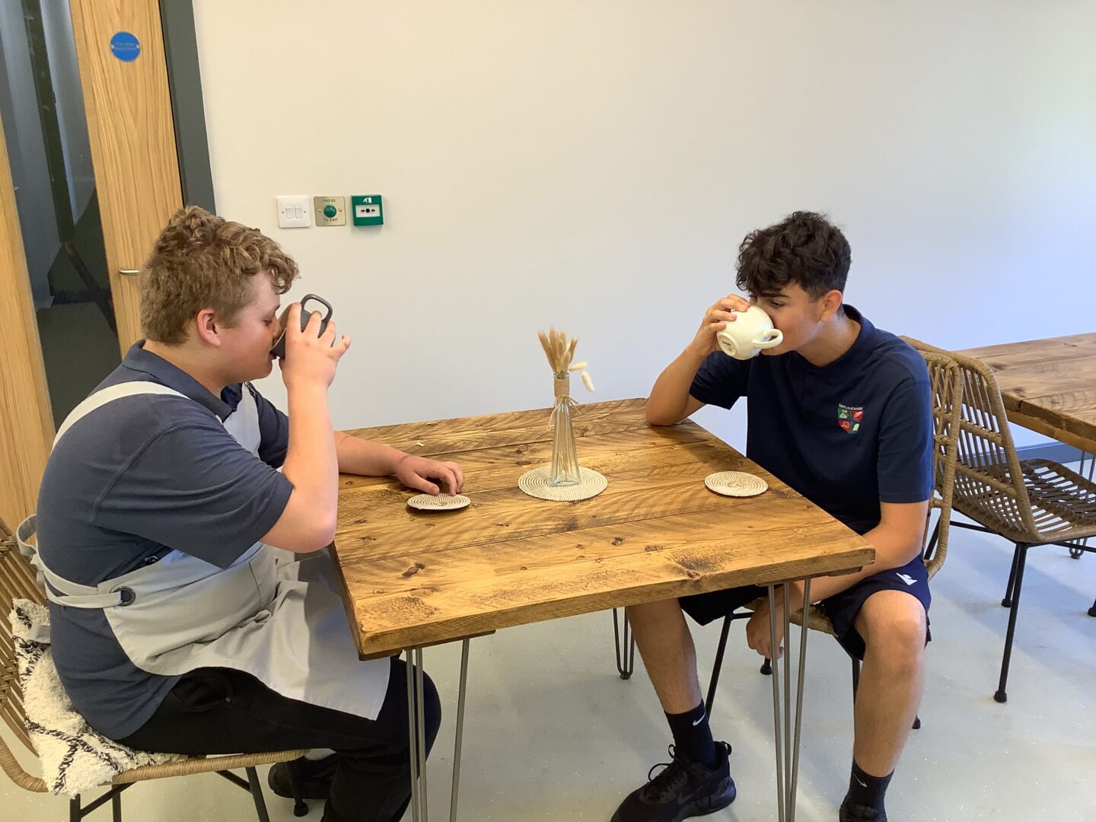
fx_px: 982
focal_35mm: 31
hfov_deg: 58.4
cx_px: 548
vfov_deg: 45.4
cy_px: 411
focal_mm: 3.3
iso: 64
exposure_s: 1/50
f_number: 2.4
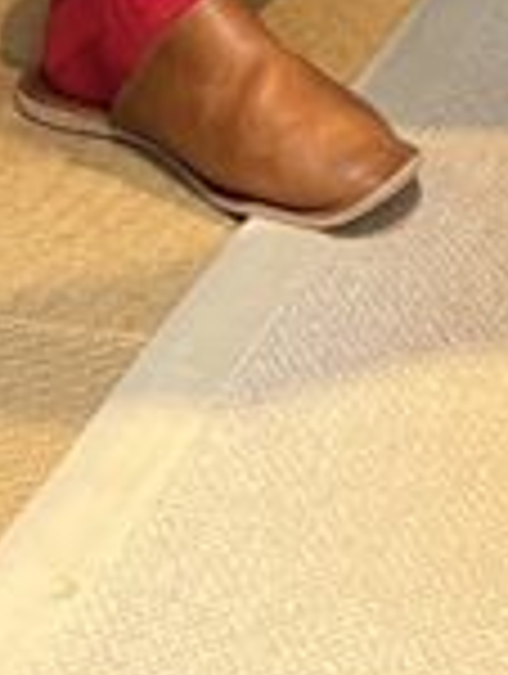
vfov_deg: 8.9
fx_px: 3376
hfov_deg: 8.5
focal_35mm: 173
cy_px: -1476
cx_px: 584
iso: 160
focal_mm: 5.1
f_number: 1.6
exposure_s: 1/50
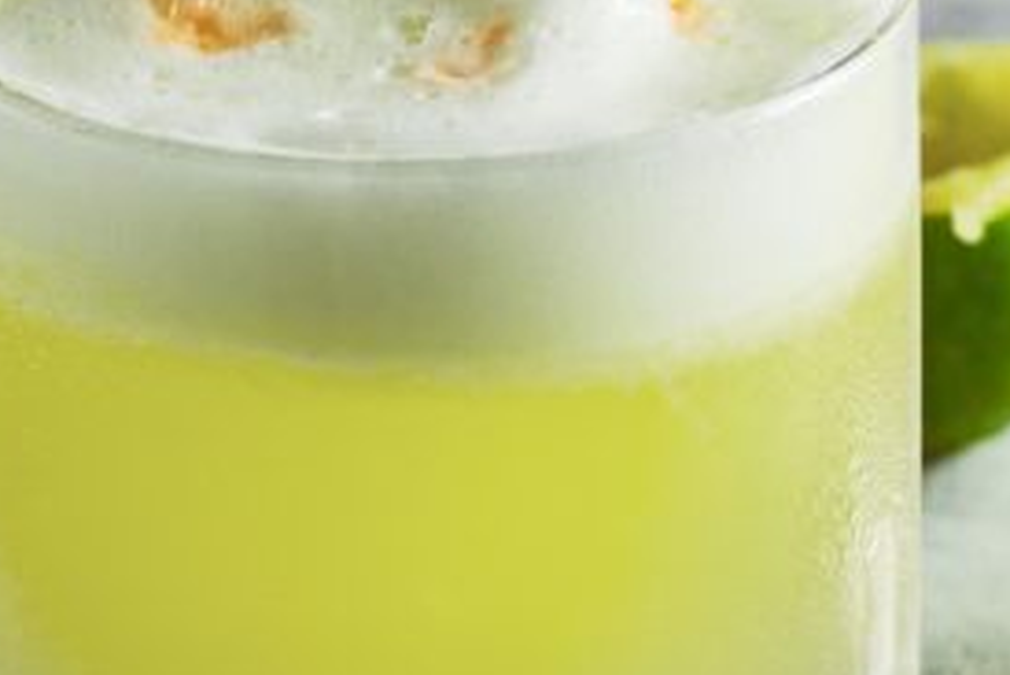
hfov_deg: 4.1
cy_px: 124
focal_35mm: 505
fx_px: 14175
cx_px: 1320
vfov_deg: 2.7
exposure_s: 1/15
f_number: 4.5
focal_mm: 90
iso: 100
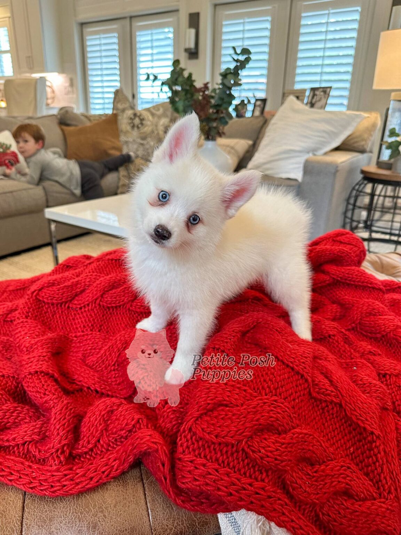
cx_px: 200
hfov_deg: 56.8
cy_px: 268
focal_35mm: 24
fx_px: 371
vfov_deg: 71.6
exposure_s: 1/60
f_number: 1.8
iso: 320
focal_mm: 6.86
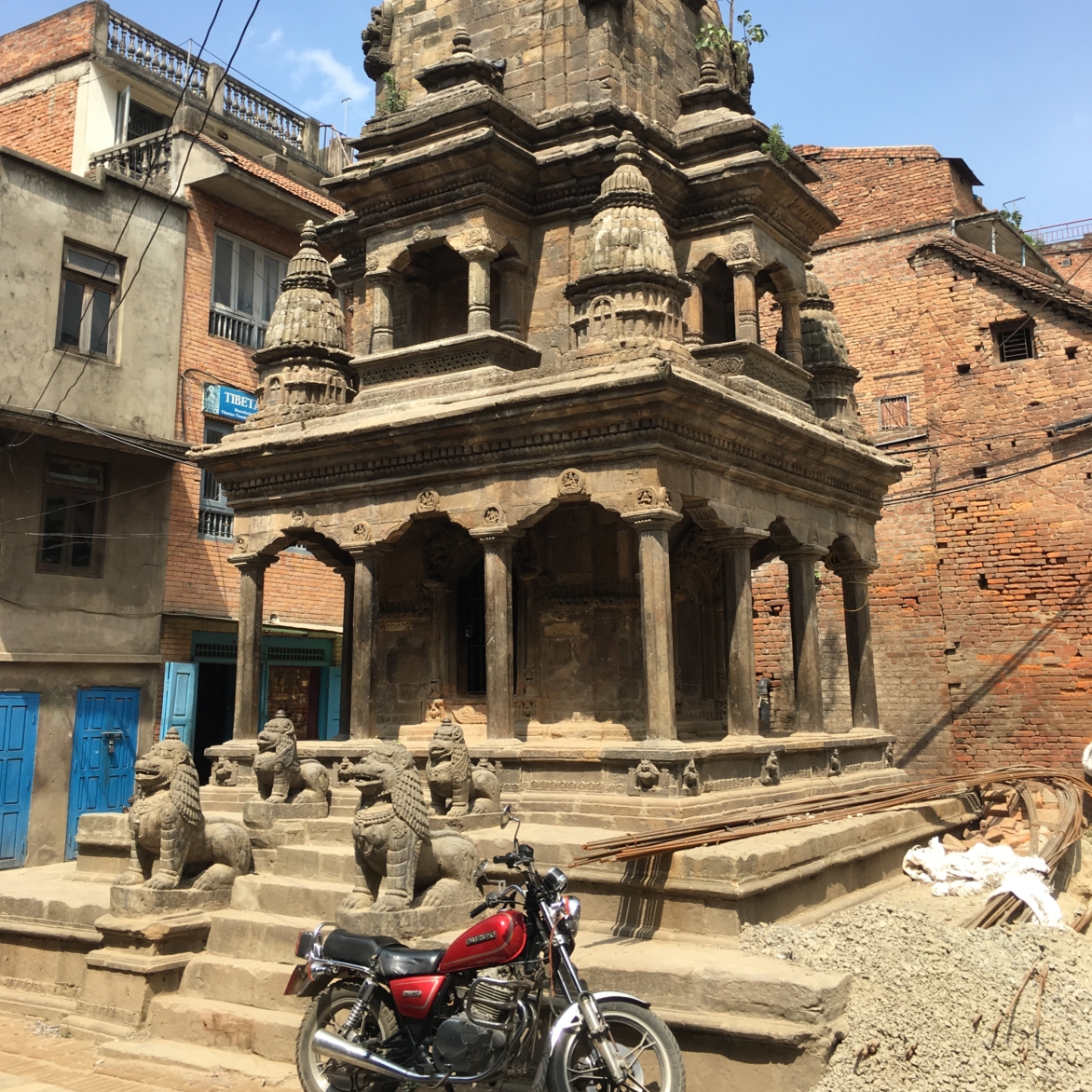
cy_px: 390
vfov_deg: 46.7
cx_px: 547
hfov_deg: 47.2
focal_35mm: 35
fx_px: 1249
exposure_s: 1/818
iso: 25
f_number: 2.2
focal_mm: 4.15
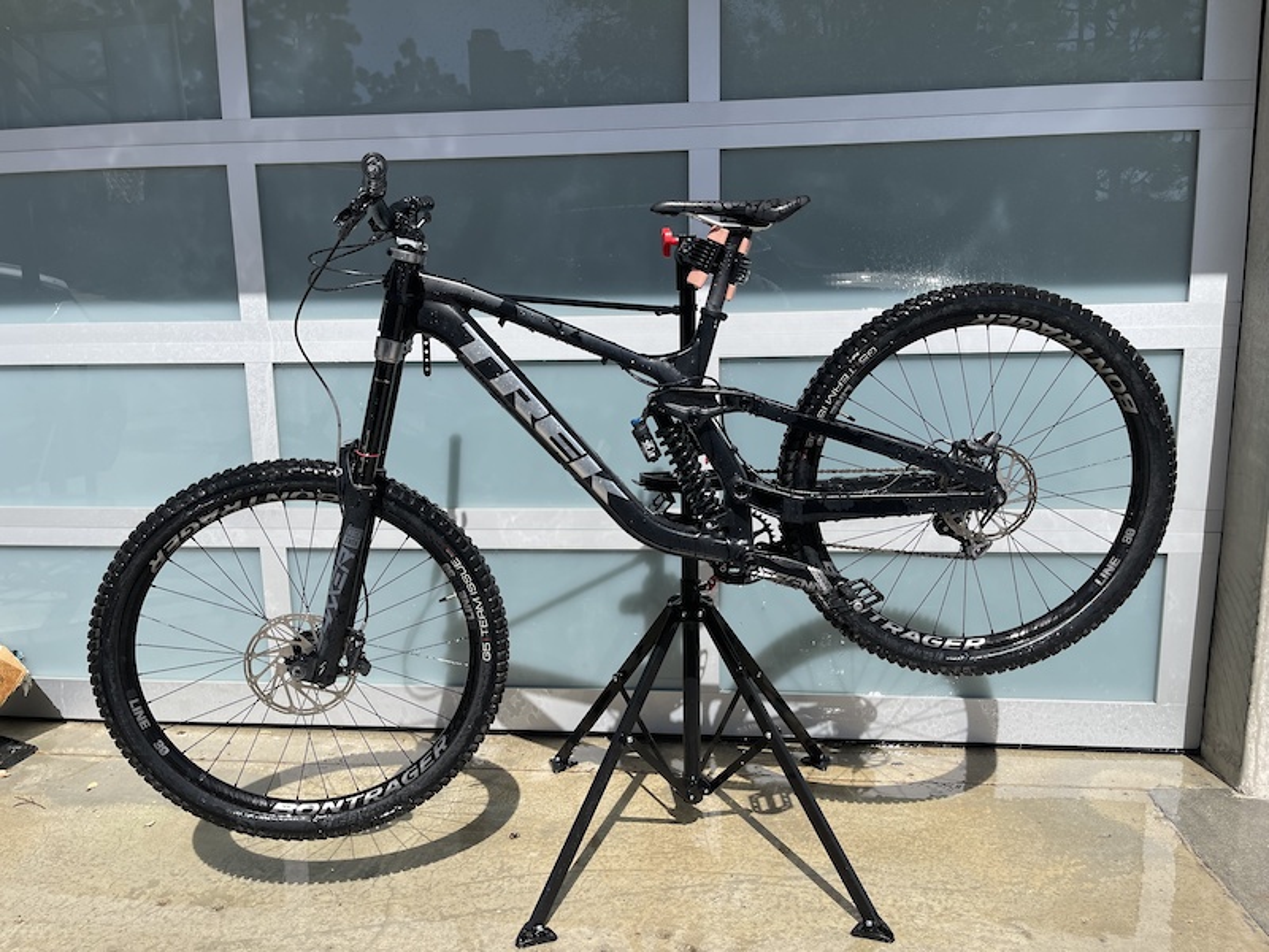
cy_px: 476
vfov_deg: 53.1
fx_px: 953
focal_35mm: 26
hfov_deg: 67.3
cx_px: 634
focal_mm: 5.1
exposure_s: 1/3788
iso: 32
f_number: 1.6
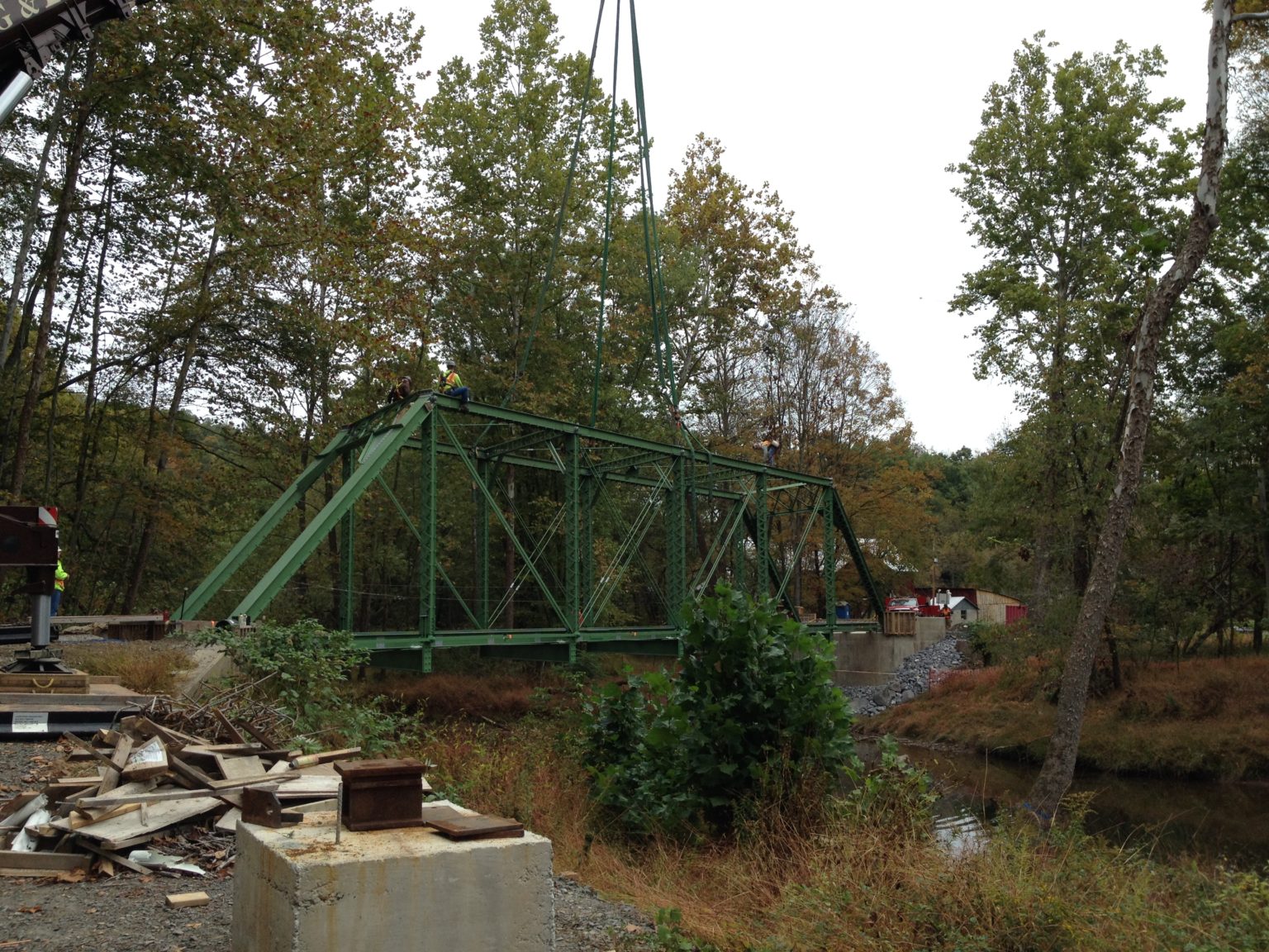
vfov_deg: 40.7
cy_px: 476
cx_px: 634
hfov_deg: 52.6
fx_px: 1283
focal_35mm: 35
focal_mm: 4.28
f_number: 2.4
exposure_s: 1/204
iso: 50
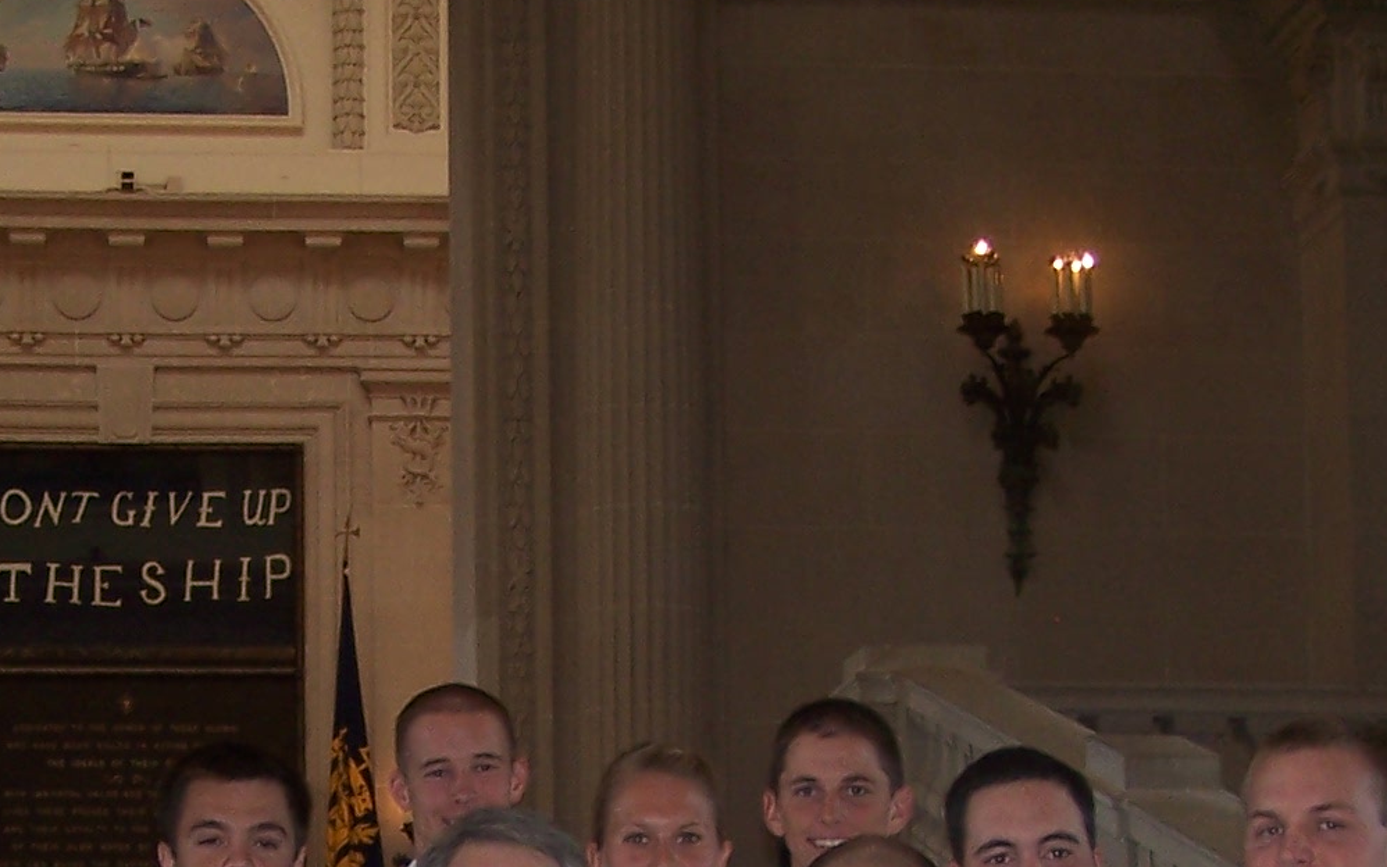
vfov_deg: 12.2
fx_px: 3932
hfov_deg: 20.0
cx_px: 557
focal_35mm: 104
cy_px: 1143
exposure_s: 1/60
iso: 80
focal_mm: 6.3
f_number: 2.8
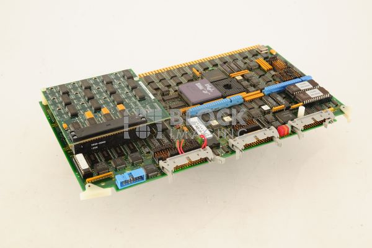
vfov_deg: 26.9
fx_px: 516
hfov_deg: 39.6
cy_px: 124
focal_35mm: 50
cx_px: 186
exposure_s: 1/125
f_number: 11
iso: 1600
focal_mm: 50
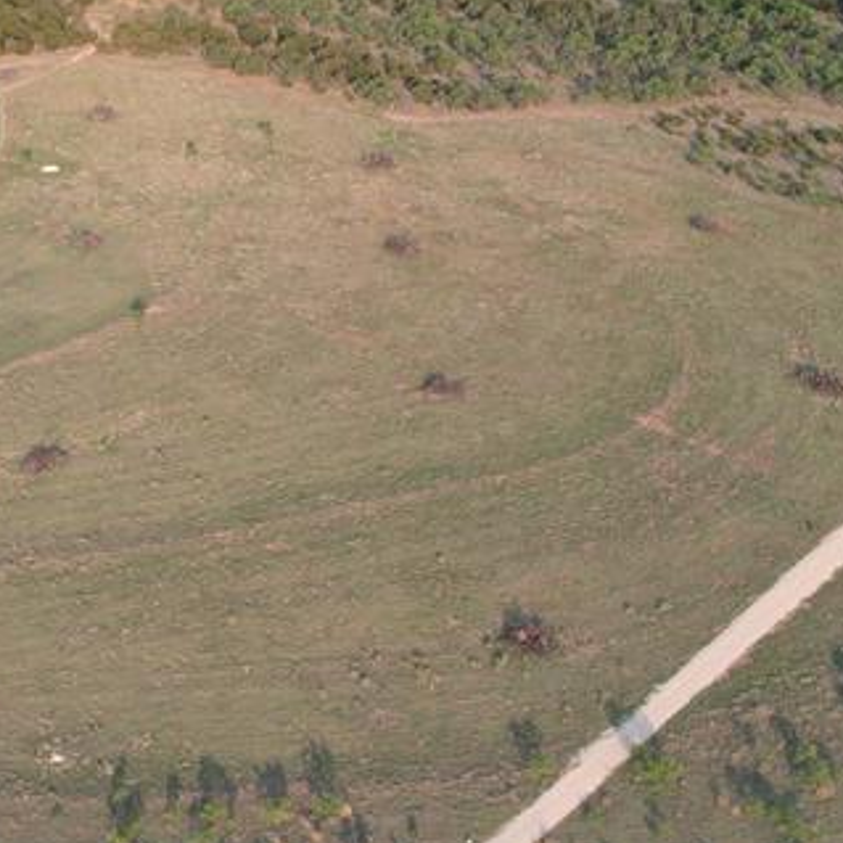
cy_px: 428
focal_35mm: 60
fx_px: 1653
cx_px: 182
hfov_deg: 28.1
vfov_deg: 28.6
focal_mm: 8.38
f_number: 2.8
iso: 110
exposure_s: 1/640
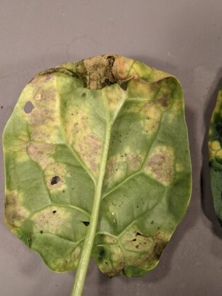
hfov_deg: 49.8
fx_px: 239
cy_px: 152
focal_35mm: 28
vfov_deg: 63.4
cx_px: 112
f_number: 1.73
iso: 71
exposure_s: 1/120
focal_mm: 4.38
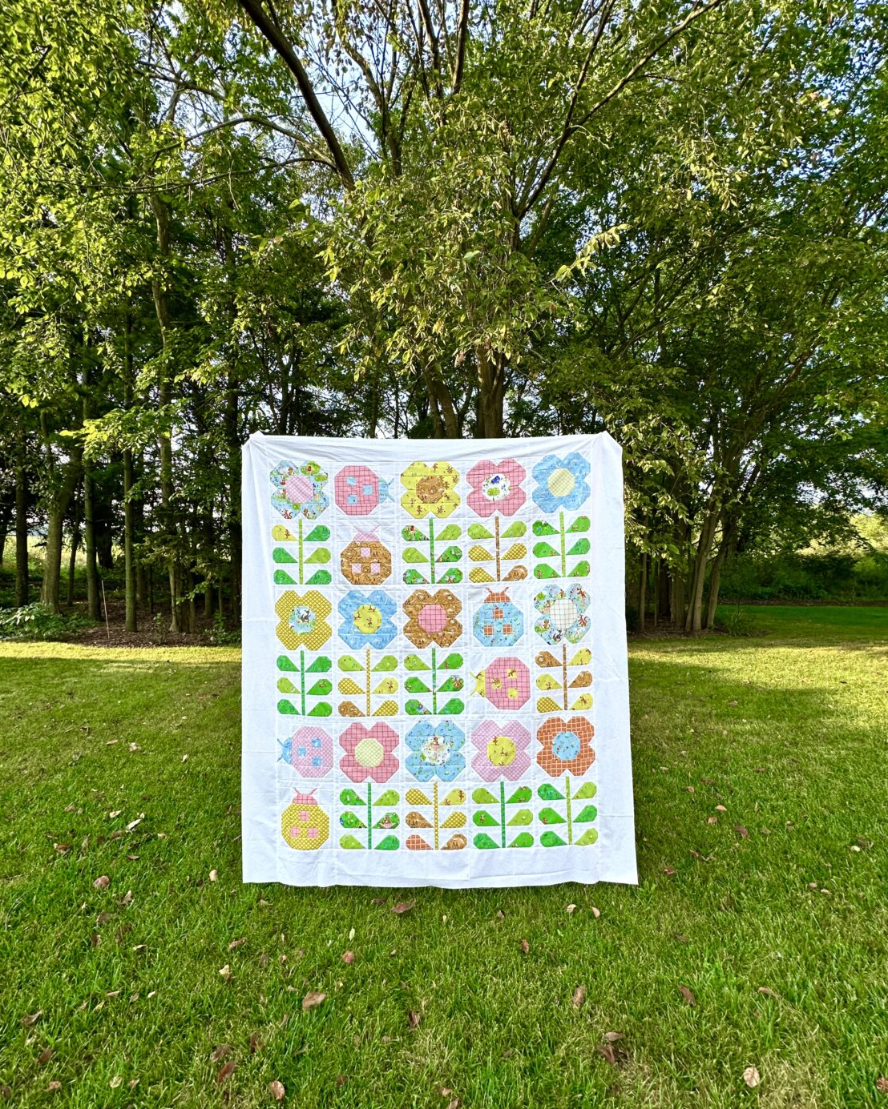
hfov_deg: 84.0
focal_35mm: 15
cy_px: 560
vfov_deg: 96.8
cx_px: 441
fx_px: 493
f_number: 2.2
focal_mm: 2.22
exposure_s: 1/354
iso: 40
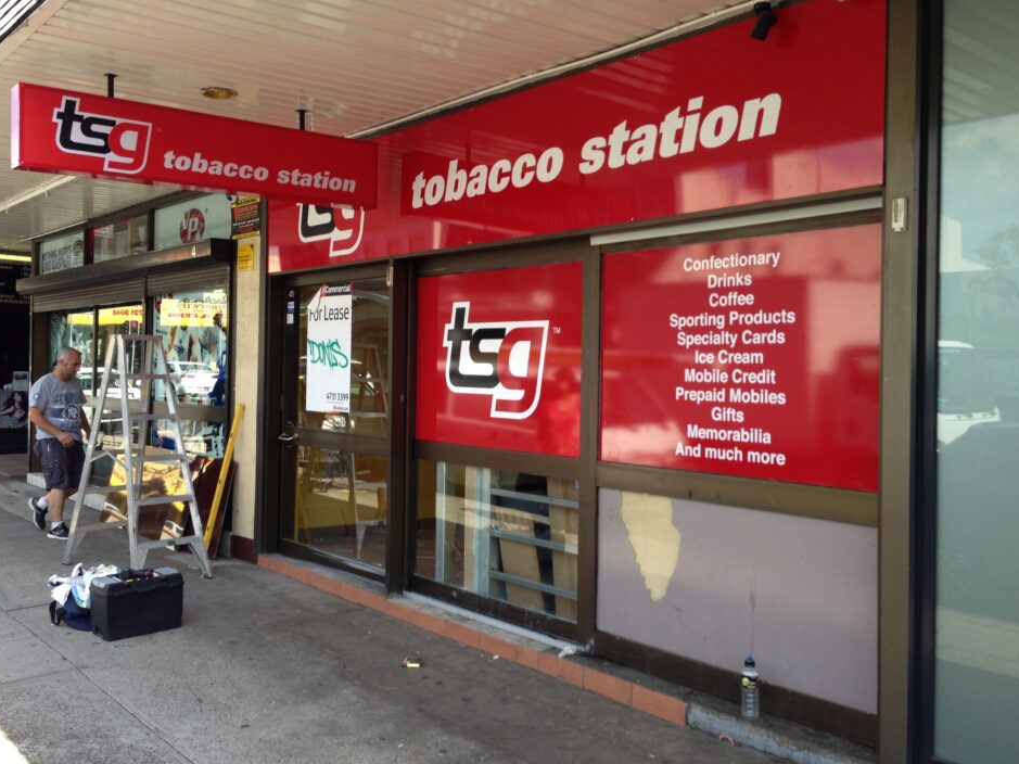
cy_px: 365
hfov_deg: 51.3
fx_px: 1060
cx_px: 476
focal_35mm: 36
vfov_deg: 39.6
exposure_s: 1/267
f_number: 2.4
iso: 50
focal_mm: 4.13
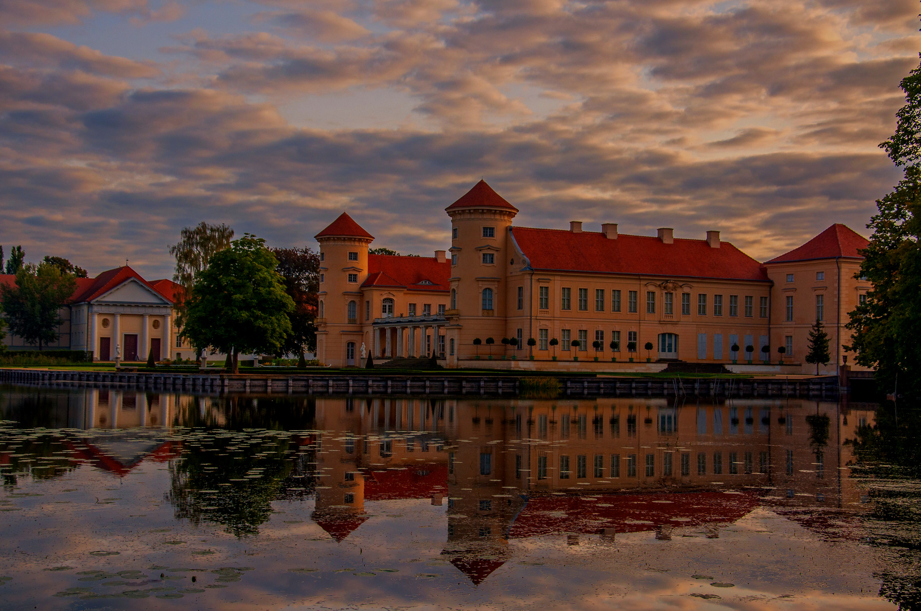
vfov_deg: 26.4
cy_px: 306
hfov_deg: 38.9
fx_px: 1303
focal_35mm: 51
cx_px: 460
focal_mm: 34
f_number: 7.1
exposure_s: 1/800
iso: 200
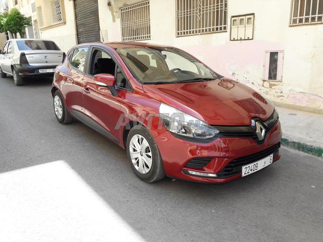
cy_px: 121
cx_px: 162
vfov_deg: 49.7
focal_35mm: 28
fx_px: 261
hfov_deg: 63.4
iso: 40
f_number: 1.9
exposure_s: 1/226
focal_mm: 3.7
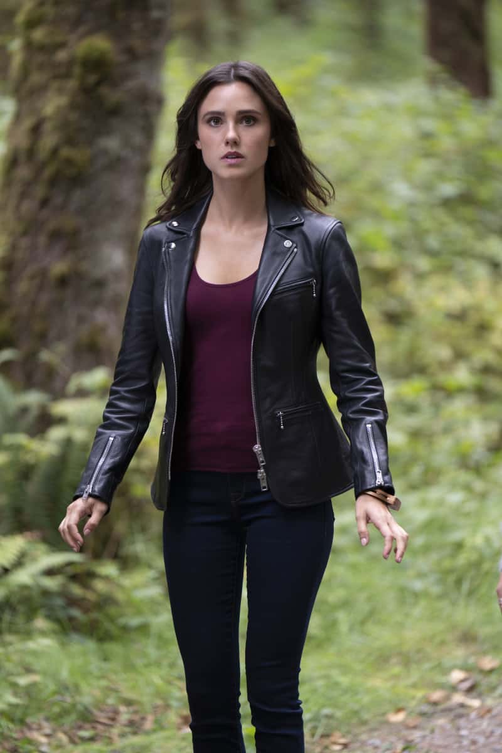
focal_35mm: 168
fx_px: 3514
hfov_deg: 8.2
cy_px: 376
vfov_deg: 12.2
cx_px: 251
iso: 400
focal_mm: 168
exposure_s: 1/125
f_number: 2.8
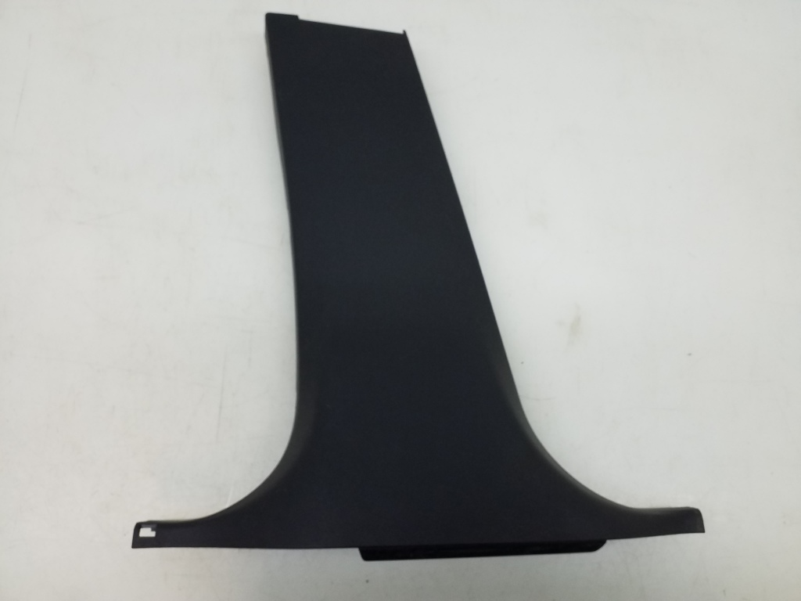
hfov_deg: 65.3
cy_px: 300
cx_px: 400
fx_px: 625
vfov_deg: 51.4
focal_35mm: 27
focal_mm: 3.6
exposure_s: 1/50
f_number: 1.9
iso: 100
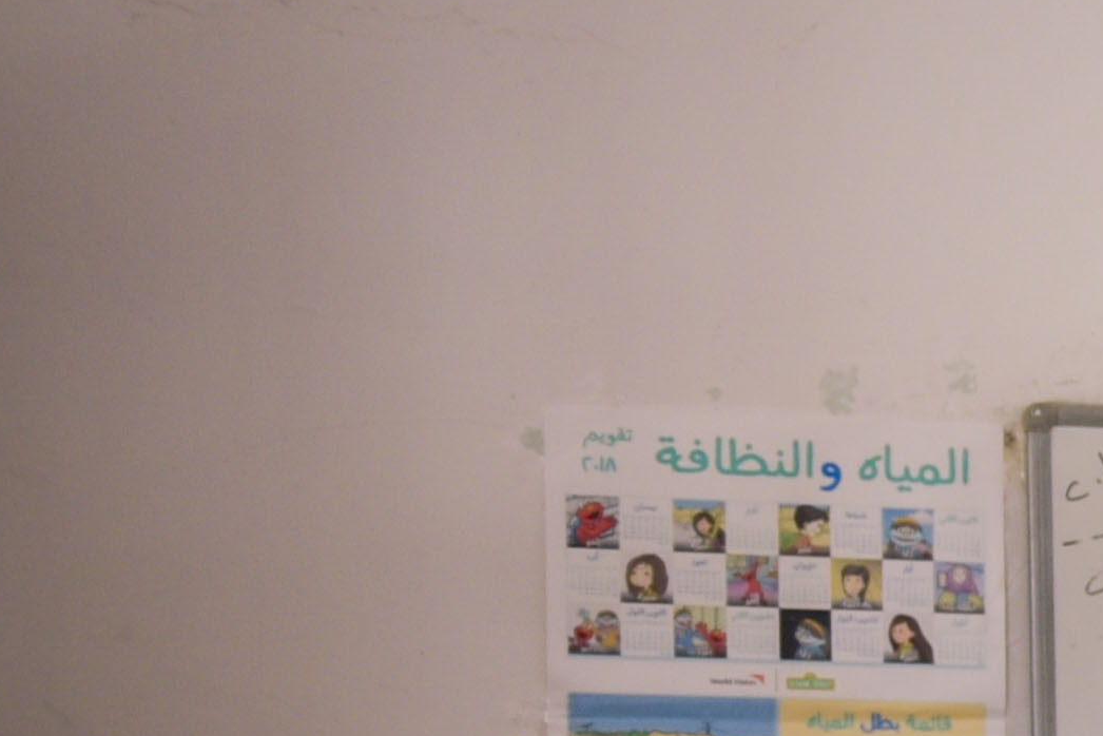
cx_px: 3108
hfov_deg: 9.3
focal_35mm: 184
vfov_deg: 7.3
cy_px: 1212
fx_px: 5639
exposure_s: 1/80
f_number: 2.8
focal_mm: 32
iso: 200
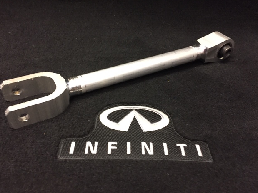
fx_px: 224
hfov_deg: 60.0
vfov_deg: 46.8
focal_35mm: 30
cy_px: 94
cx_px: 125
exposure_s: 1/24
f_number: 2.2
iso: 250
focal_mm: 4.15
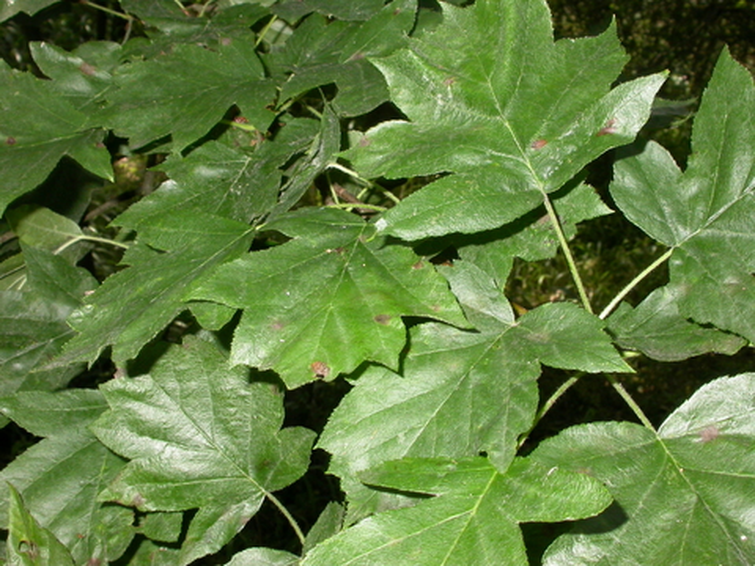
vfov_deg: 28.6
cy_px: 283
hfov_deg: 37.5
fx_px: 1112
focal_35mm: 51
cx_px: 378
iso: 100
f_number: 7.4
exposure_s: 1/60
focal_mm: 10.6
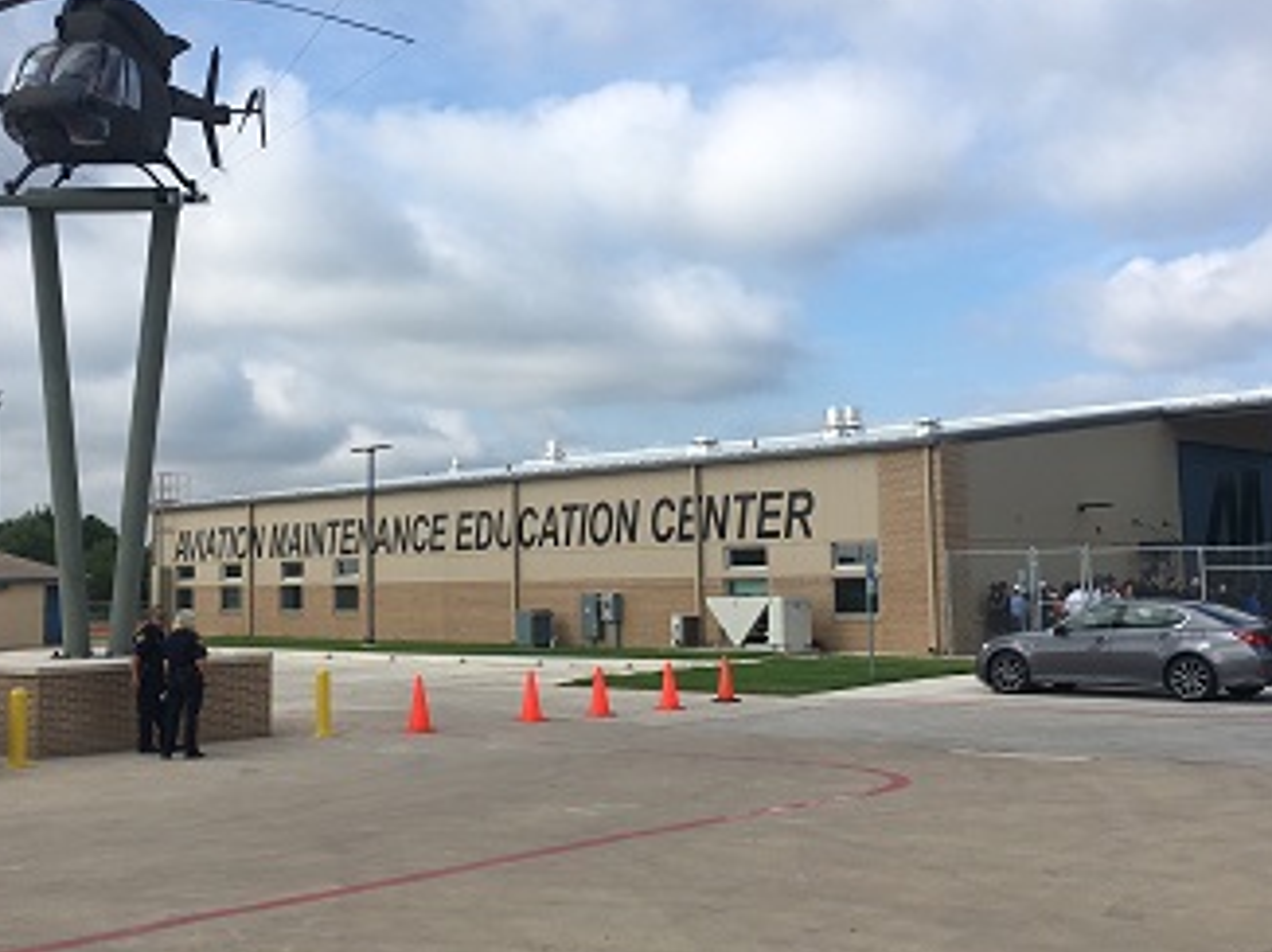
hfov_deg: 46.8
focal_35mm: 40
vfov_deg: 35.9
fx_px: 1469
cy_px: 443
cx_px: 574
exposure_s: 1/1748
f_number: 2.2
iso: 25
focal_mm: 4.15
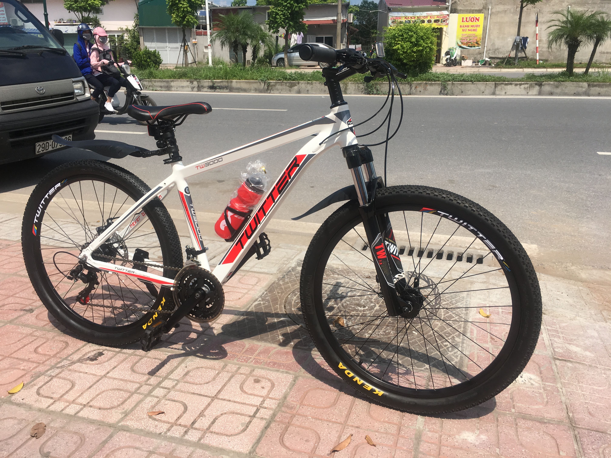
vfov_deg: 48.2
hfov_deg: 61.7
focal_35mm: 29
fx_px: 512
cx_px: 306
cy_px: 229
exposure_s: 1/2137
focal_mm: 4.15
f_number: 2.2
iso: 25
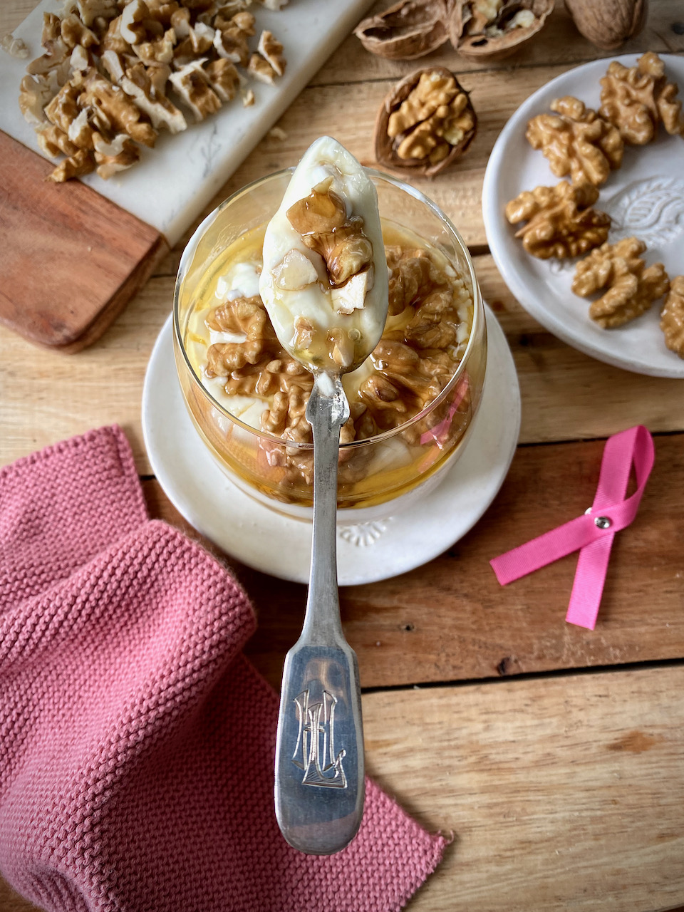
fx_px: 685
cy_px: 456
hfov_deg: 53.1
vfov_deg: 67.3
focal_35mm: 26
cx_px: 342
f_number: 1.8
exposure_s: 1/121
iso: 50
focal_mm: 4.25
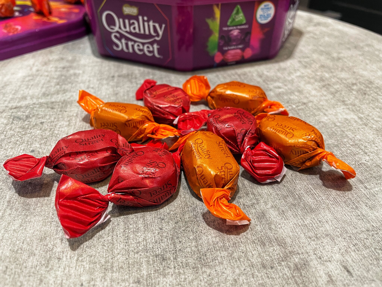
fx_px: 287
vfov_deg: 53.1
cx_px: 191
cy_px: 144
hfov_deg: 67.3
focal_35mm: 26
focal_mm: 4.2
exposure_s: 1/50
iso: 125
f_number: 1.6
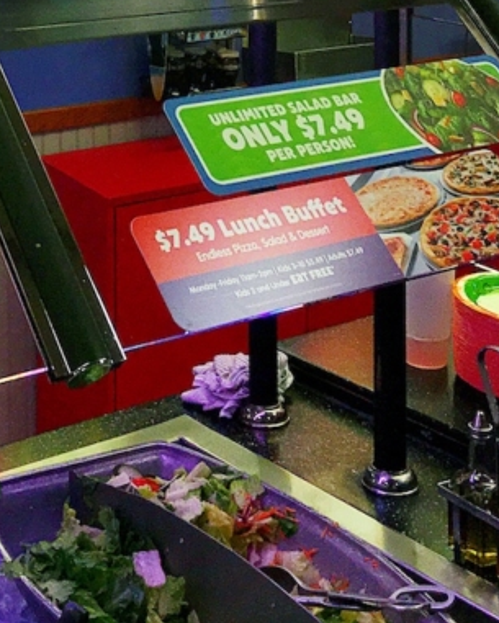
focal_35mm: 76
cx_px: 31
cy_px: -211
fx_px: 1402
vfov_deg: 22.2
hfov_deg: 19.7
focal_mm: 4.15
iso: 40
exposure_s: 1/120
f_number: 2.2
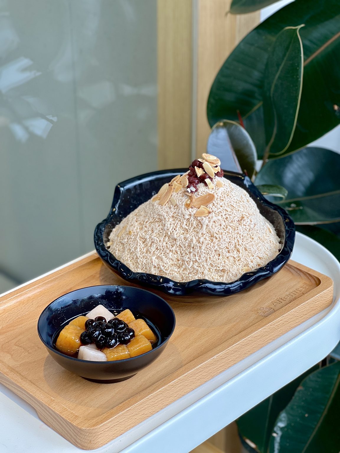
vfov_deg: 25.3
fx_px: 1008
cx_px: 170
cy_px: 226
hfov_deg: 19.1
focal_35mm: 77
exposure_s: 1/100
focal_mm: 9
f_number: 2.8
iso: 40
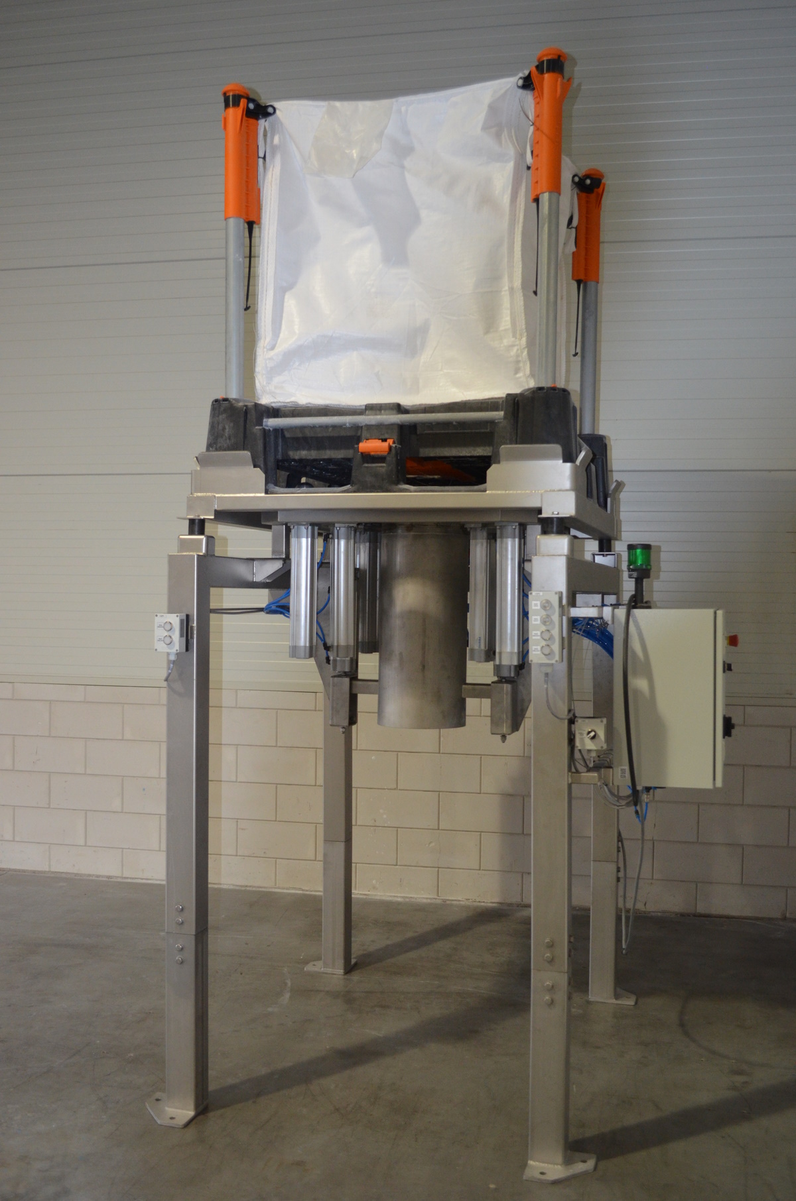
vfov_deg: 57.3
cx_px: 398
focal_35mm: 33
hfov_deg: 39.8
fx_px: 1099
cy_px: 600
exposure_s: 1/60
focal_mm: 22
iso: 1250
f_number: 4
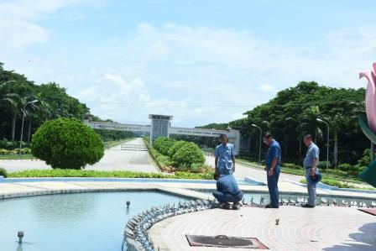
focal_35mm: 50
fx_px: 522
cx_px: 188
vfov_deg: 27.0
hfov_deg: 39.6
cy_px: 126
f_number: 22
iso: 500
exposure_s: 1/125
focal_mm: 50
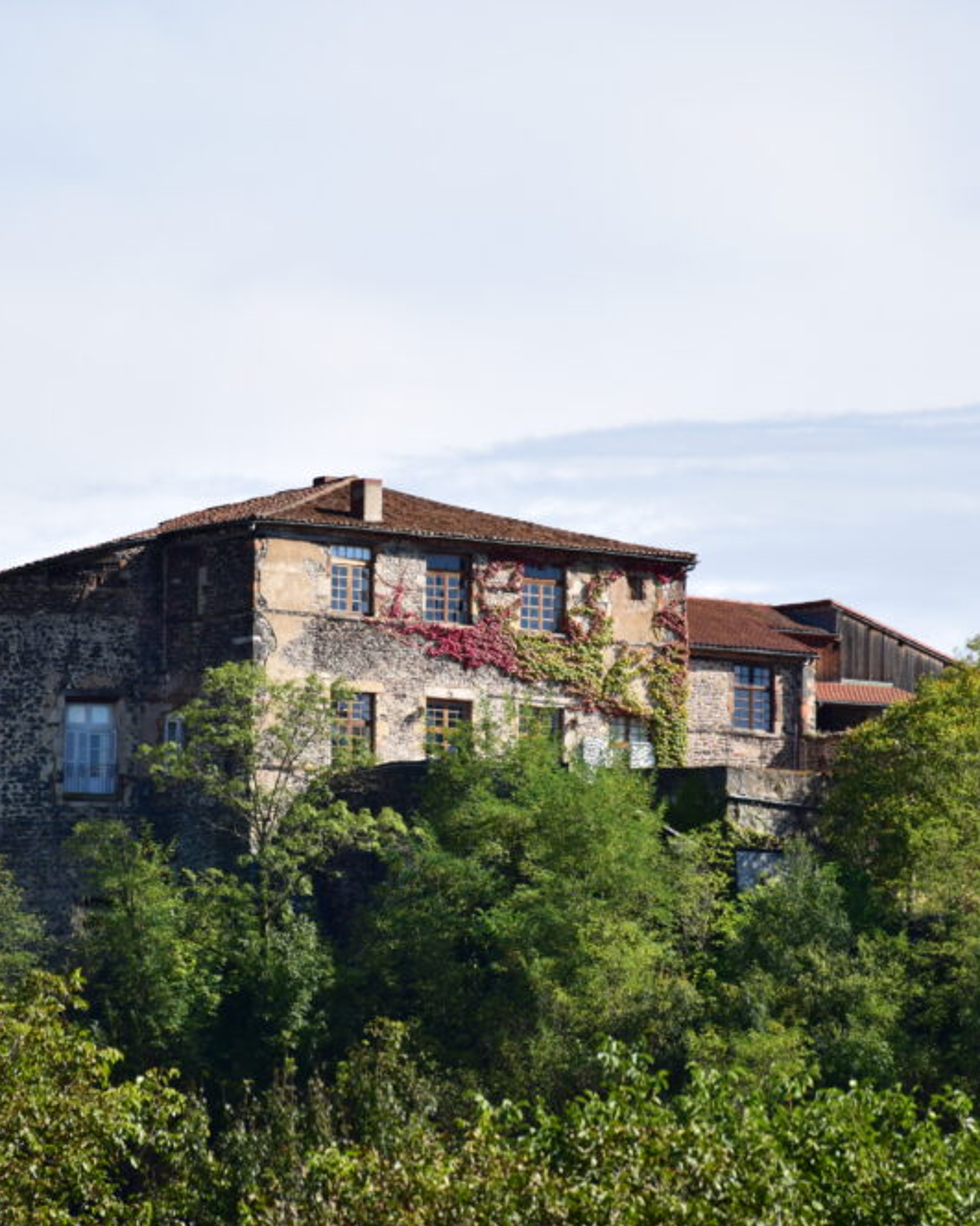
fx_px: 11024
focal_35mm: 304
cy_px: 610
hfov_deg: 5.1
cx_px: 480
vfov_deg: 6.4
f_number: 6.3
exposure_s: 1/640
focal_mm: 140
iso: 200
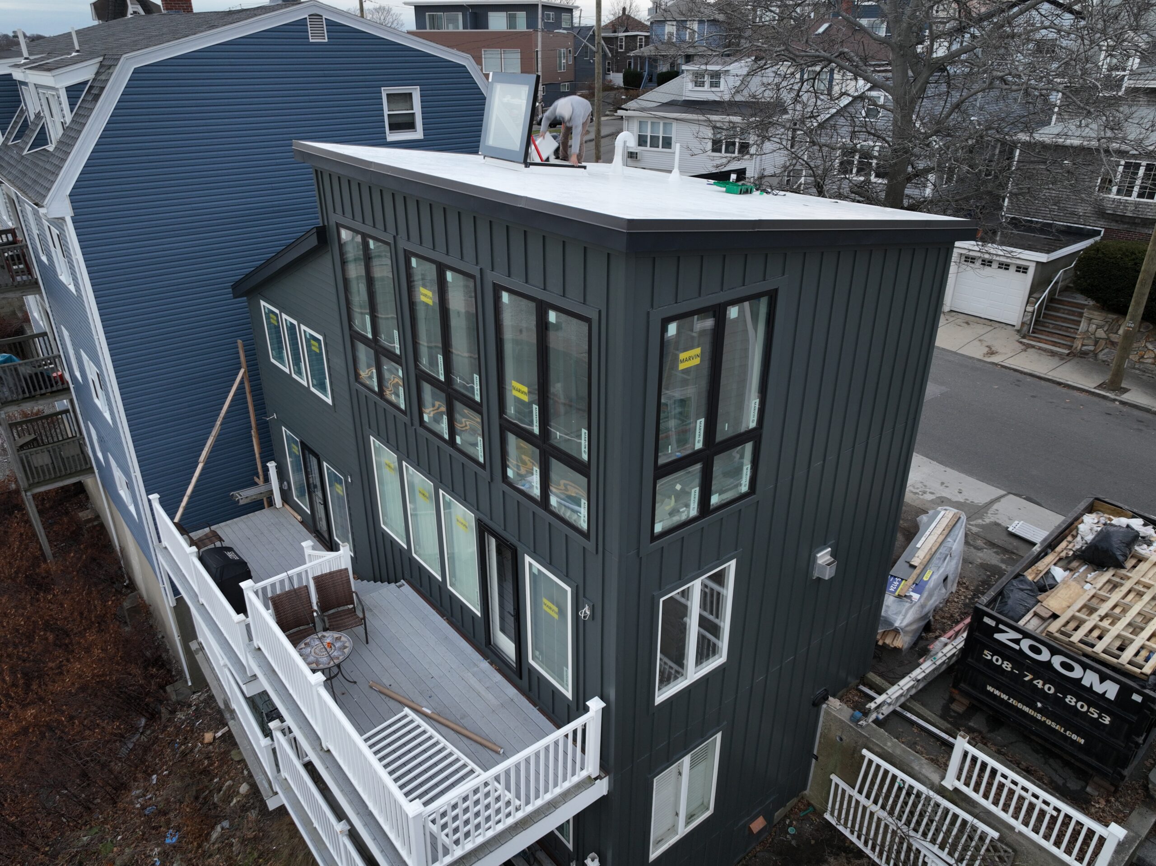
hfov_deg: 71.6
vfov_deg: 56.8
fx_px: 801
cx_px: 578
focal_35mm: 24
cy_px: 433
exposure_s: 1/15
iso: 100
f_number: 2.8
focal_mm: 12.29
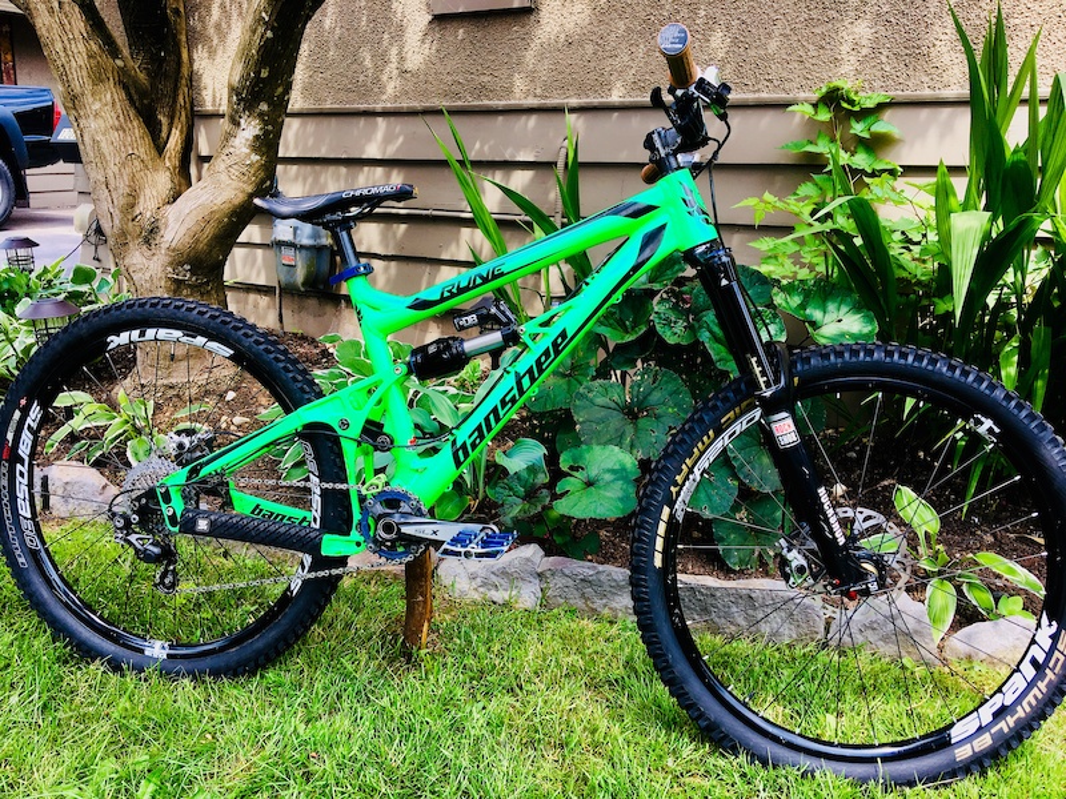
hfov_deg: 61.7
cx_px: 533
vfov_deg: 48.2
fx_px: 893
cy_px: 400
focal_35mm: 29
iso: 25
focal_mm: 4.15
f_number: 2.2
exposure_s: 1/236
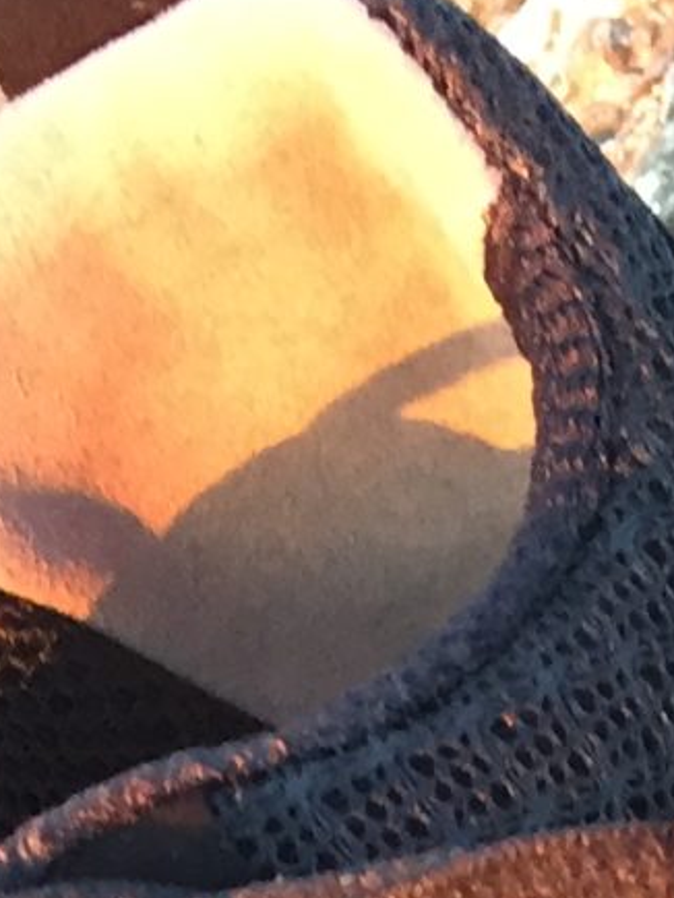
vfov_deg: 10.1
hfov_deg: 8.3
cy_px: 2171
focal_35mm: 171
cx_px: 1327
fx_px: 4435
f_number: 2.2
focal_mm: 4.15
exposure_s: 1/30
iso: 100
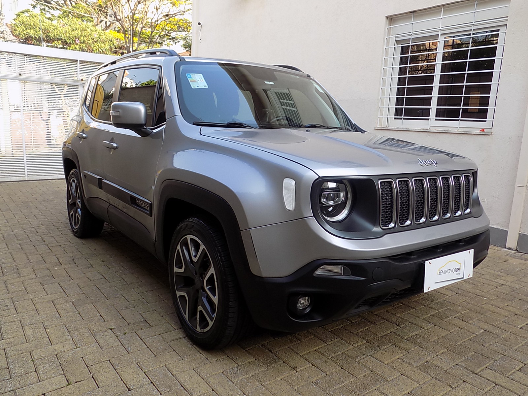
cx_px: 264
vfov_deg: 51.4
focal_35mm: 27
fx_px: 412
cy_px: 198
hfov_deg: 65.3
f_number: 3.2
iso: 80
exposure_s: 1/125
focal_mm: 4.8
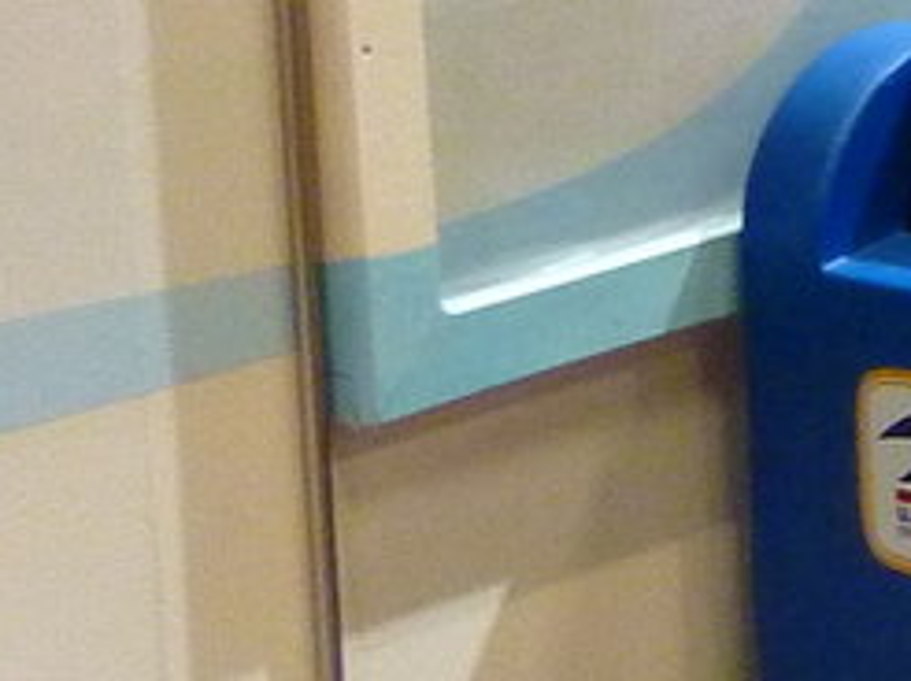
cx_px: 1966
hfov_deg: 10.4
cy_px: -159
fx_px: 4496
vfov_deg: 8.6
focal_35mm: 171
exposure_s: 1/15
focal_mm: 5
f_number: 3.4
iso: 400
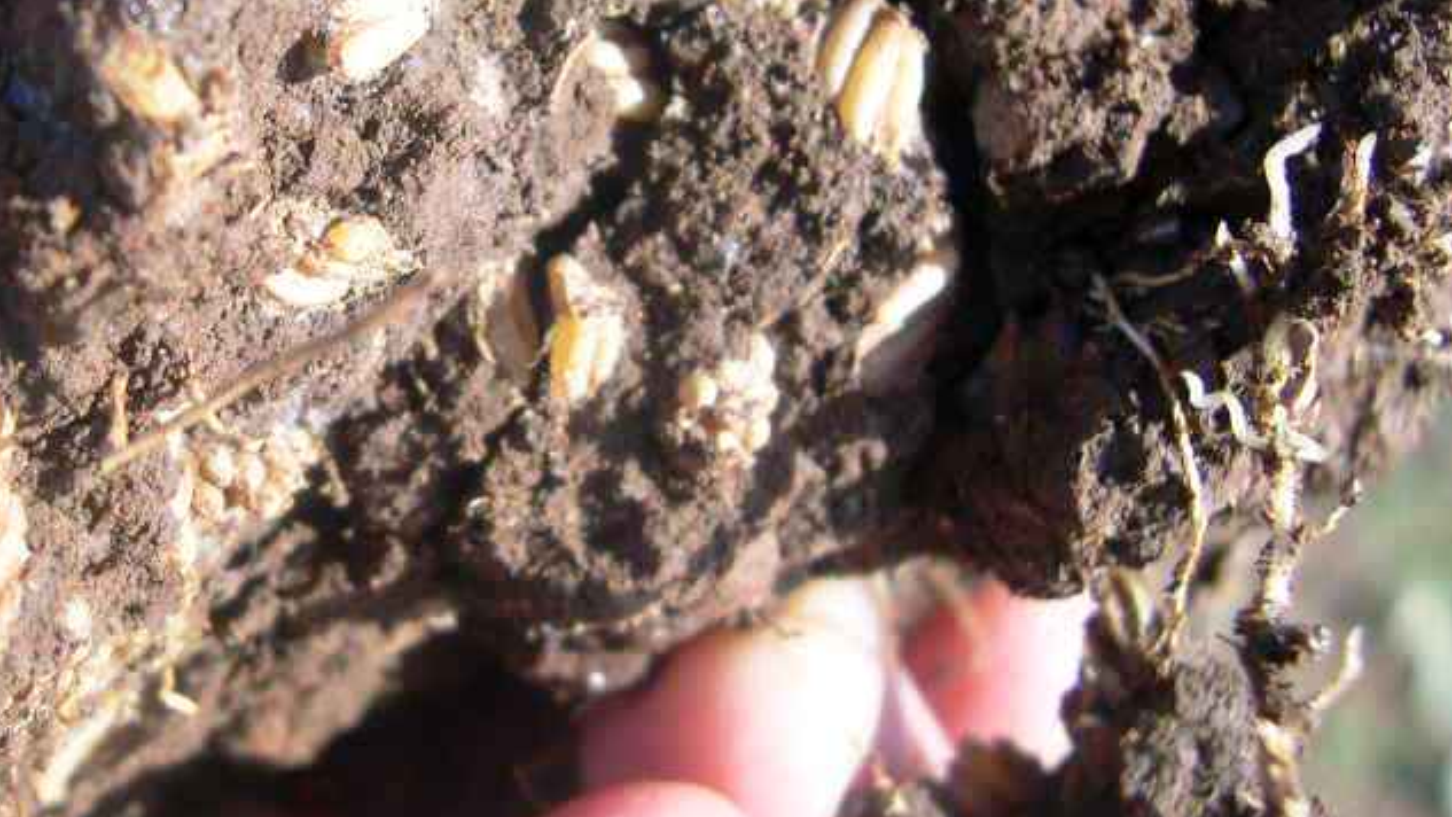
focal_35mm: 67
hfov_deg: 30.9
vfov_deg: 17.9
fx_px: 2579
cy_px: 213
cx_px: 349
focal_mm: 8
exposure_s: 1/400
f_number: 2.8
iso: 100
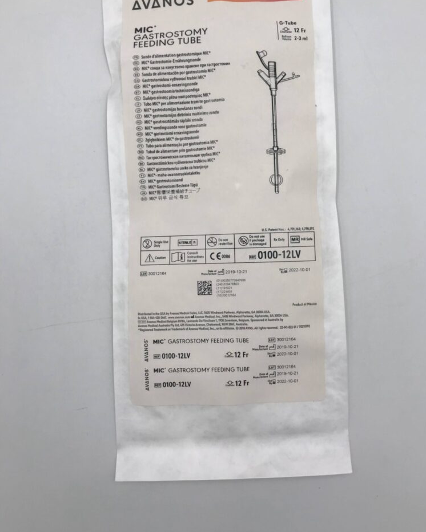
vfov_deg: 58.7
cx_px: 219
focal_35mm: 30
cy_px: 249
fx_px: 473
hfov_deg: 48.5
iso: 20
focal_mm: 3.99
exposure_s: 1/251
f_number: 1.8
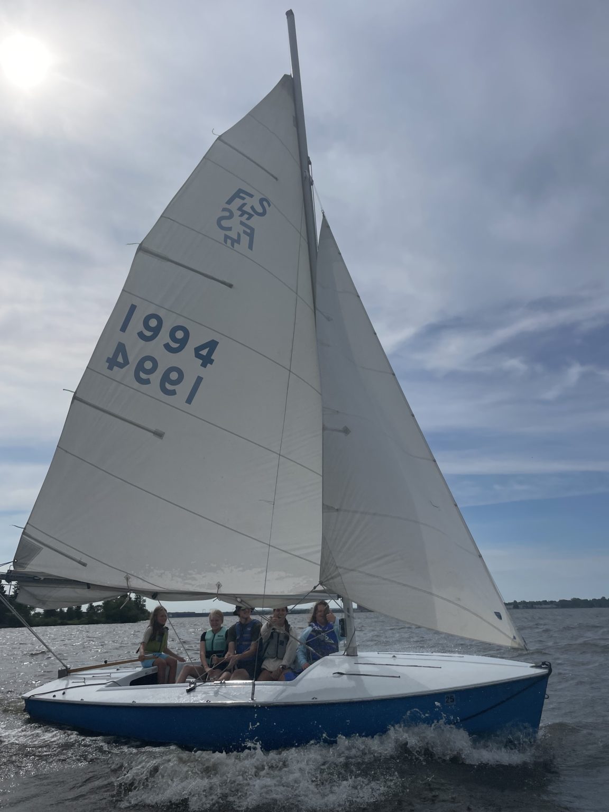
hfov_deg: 53.1
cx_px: 304
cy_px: 406
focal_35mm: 26
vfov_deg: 67.3
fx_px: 610
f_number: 1.6
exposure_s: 1/13333
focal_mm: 4.2
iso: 32
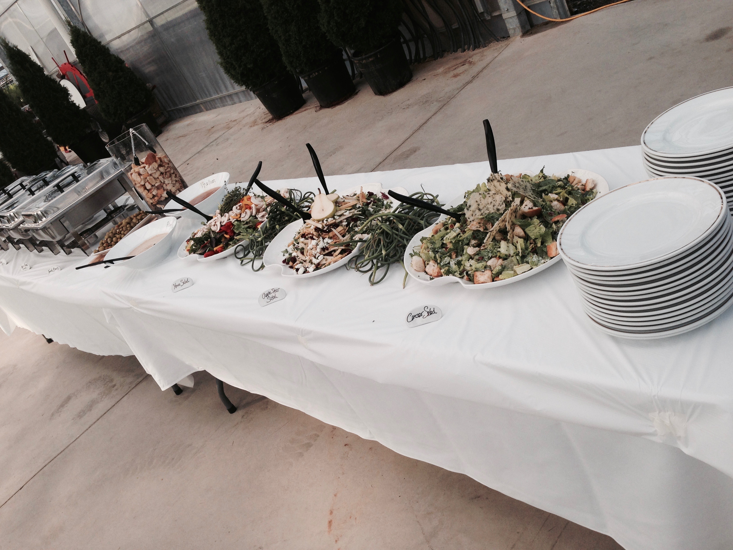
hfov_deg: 55.4
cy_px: 275
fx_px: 699
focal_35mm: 33
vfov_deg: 42.9
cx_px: 366
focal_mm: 4.12
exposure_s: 1/583
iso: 50
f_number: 2.4
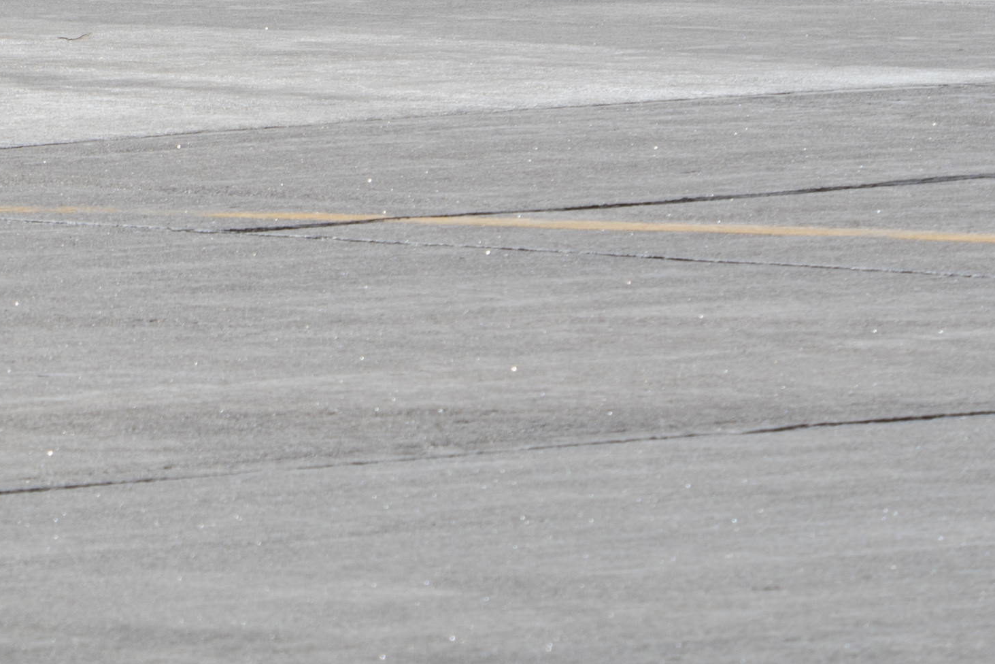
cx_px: -662
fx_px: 18189
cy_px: -696
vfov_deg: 2.1
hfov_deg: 3.1
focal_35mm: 658
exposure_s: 1/200
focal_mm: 160
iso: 200
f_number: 11
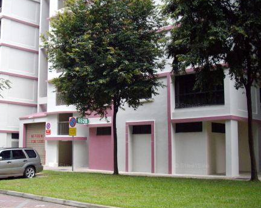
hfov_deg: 40.1
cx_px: 98
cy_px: 106
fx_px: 355
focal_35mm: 46
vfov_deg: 32.7
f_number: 2.8
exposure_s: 1/50
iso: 254
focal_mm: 6.2
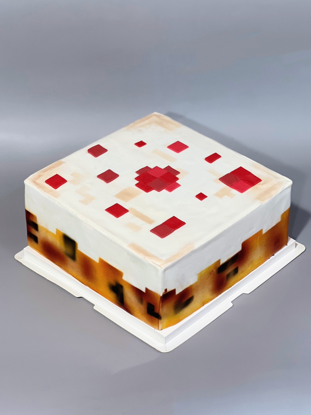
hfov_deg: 19.1
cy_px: 208
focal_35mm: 77
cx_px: 156
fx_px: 922
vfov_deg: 25.3
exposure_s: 1/33
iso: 125
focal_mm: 9
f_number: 2.8
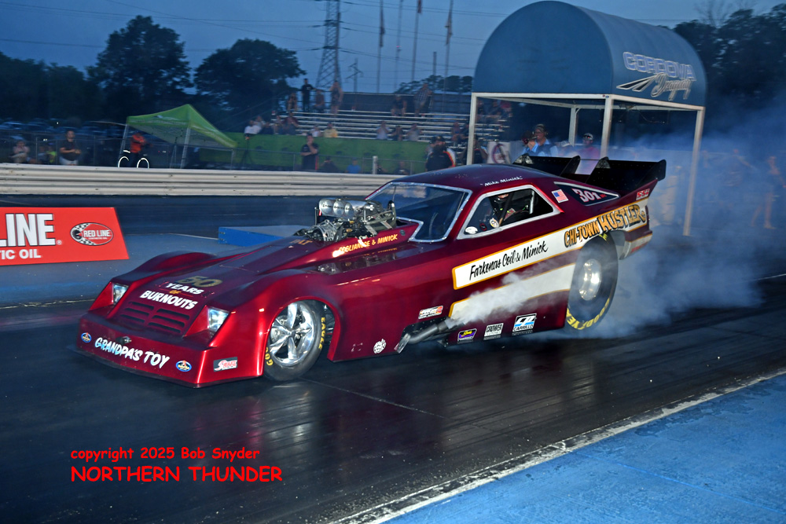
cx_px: 393
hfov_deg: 42.3
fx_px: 1015
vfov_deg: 29.0
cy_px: 262
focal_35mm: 46
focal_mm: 31
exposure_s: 1/250
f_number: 4.5
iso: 500
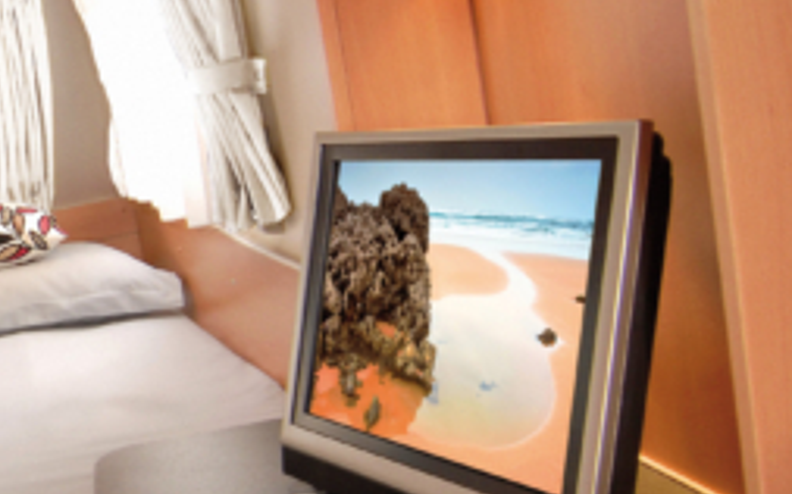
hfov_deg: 31.7
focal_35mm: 55
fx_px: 1196
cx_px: -111
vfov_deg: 23.4
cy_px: 263
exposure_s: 1/2.5
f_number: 11
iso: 100
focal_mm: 13
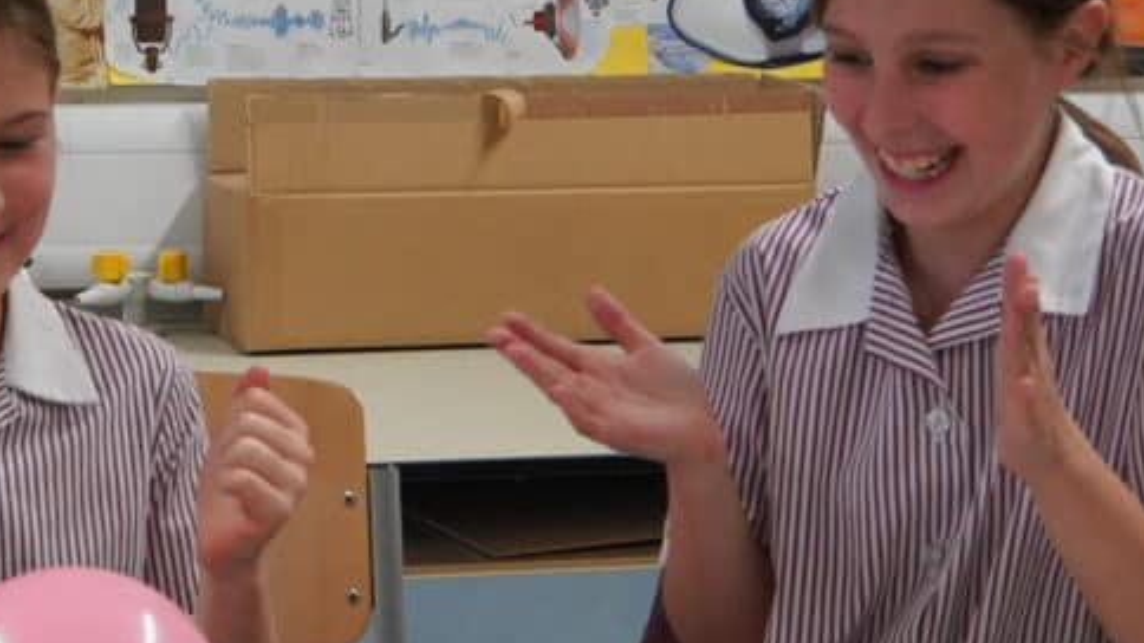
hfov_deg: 15.1
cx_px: 459
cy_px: 174
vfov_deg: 8.5
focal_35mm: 142
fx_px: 4307
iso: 2500
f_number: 5
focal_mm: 43
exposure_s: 1/160
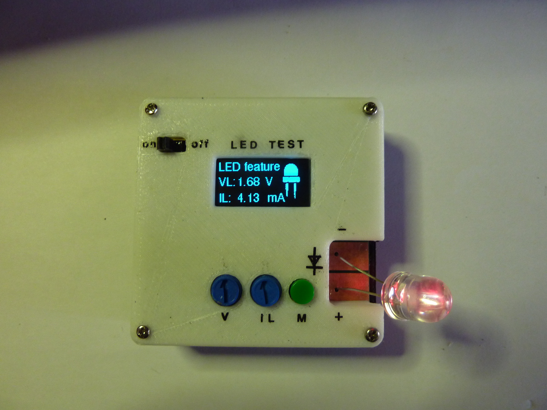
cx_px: 274
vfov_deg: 54.9
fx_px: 395
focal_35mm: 25
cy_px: 205
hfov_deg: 69.4
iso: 250
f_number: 3.3
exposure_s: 1/30
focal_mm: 4.1
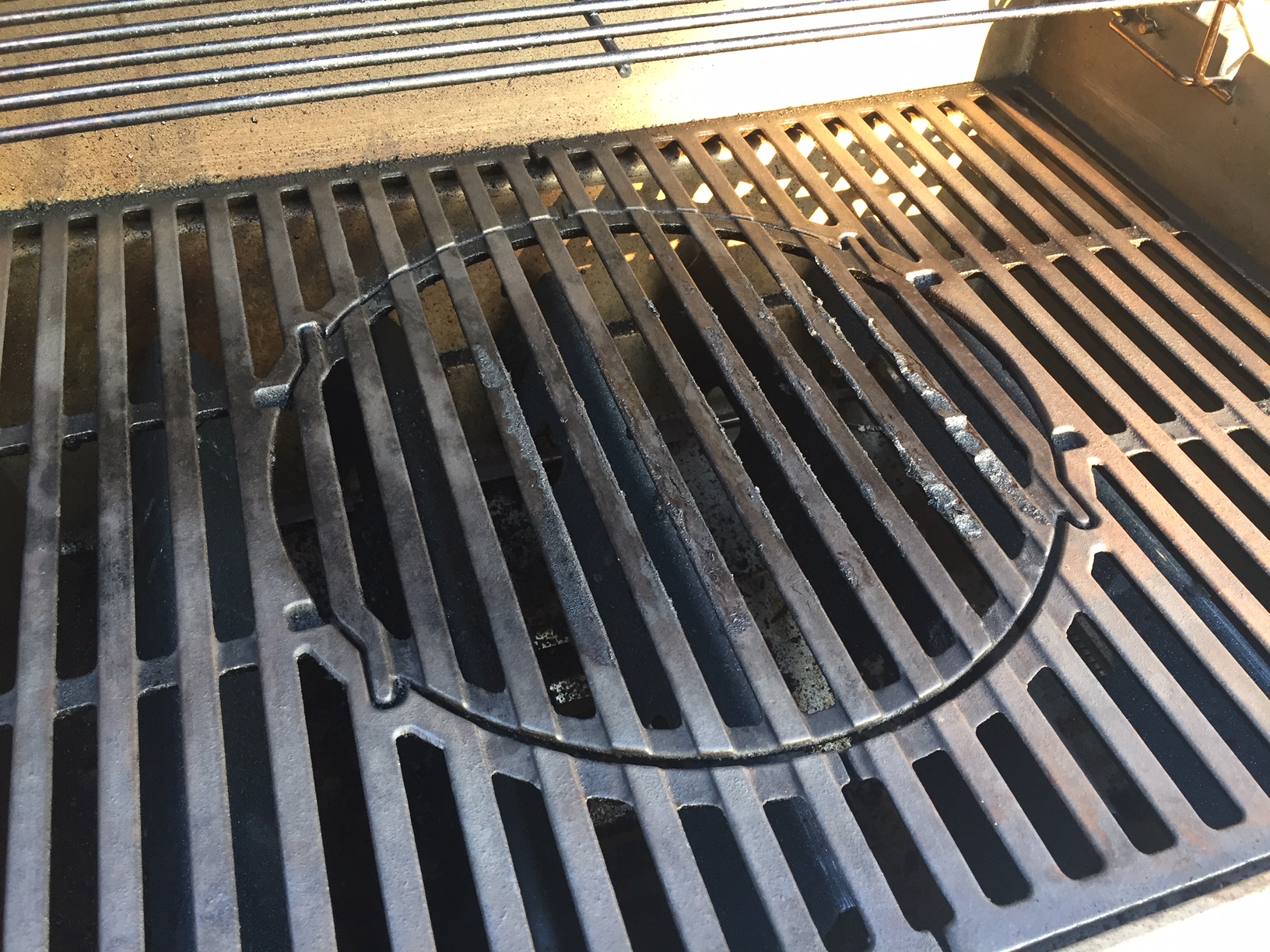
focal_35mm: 29
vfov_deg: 48.2
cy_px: 476
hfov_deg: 61.7
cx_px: 635
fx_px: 1064
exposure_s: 1/33
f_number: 2.2
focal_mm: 4.15
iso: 64
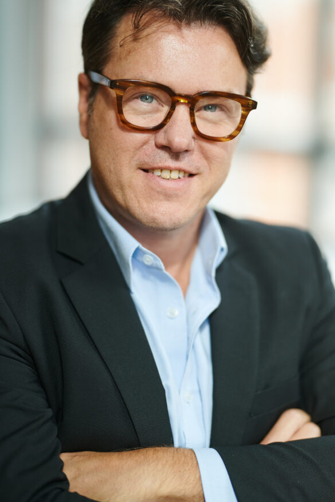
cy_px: 243
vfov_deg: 20.6
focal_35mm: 99
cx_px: 159
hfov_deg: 13.8
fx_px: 1382
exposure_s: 1/800
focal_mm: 85
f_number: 1.3
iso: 160
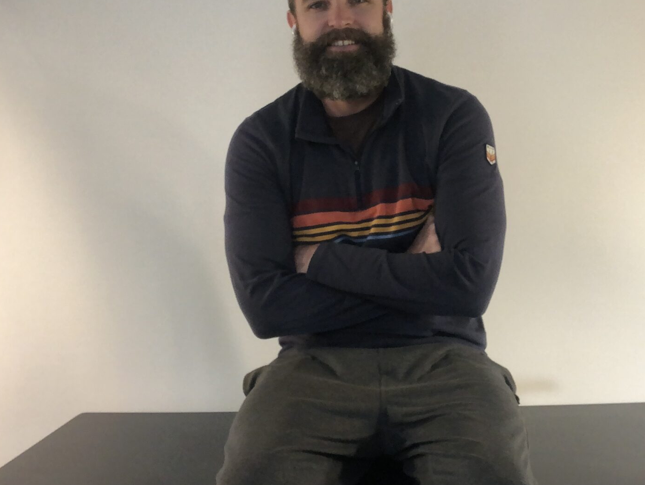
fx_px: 877
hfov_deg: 40.3
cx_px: 379
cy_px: 196
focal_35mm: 47
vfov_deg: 30.8
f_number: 2.2
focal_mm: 2.87
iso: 125
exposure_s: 1/60
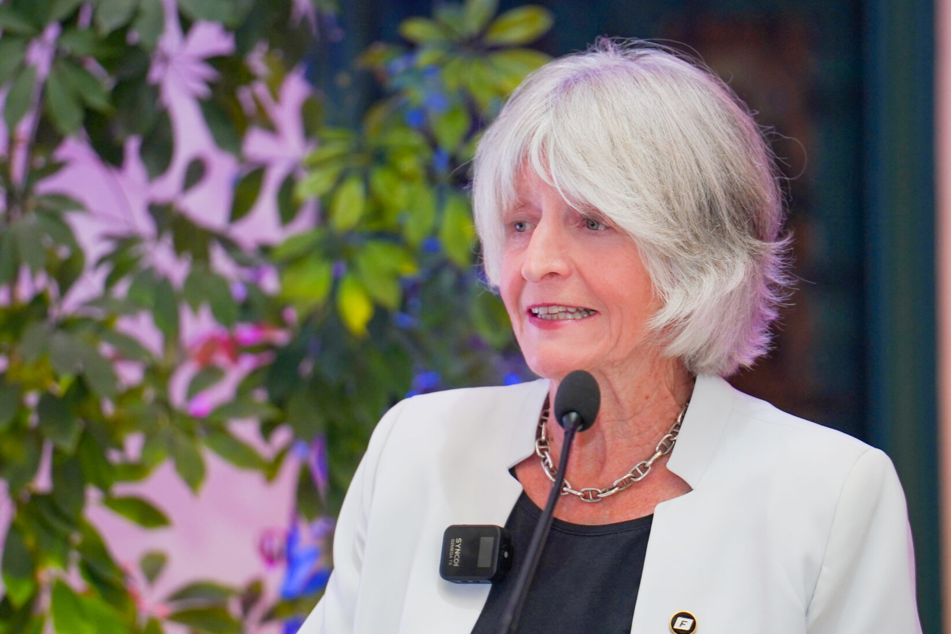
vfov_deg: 4.9
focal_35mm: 281
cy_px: 423
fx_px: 7422
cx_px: 538
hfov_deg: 7.3
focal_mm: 180
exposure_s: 1/100
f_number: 2.8
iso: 800
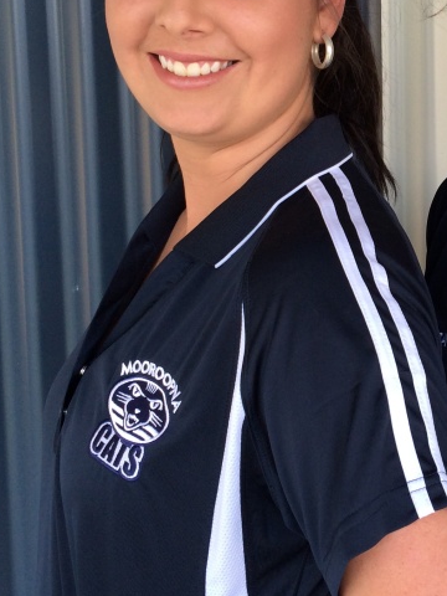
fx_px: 1102
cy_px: 183
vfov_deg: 30.0
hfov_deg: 22.1
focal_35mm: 64
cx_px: 441
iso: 64
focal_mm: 4.12
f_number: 2.2
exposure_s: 1/120
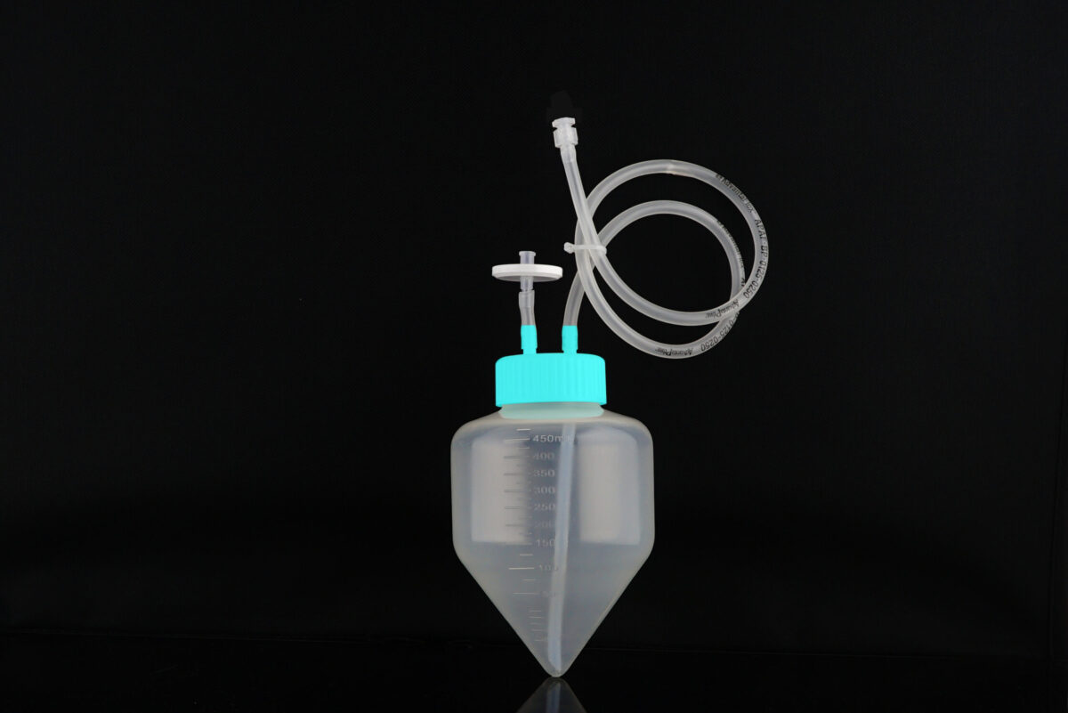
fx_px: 1246
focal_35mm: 42
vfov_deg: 31.9
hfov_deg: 46.4
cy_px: 356
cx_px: 534
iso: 400
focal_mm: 28
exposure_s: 1/40
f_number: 8
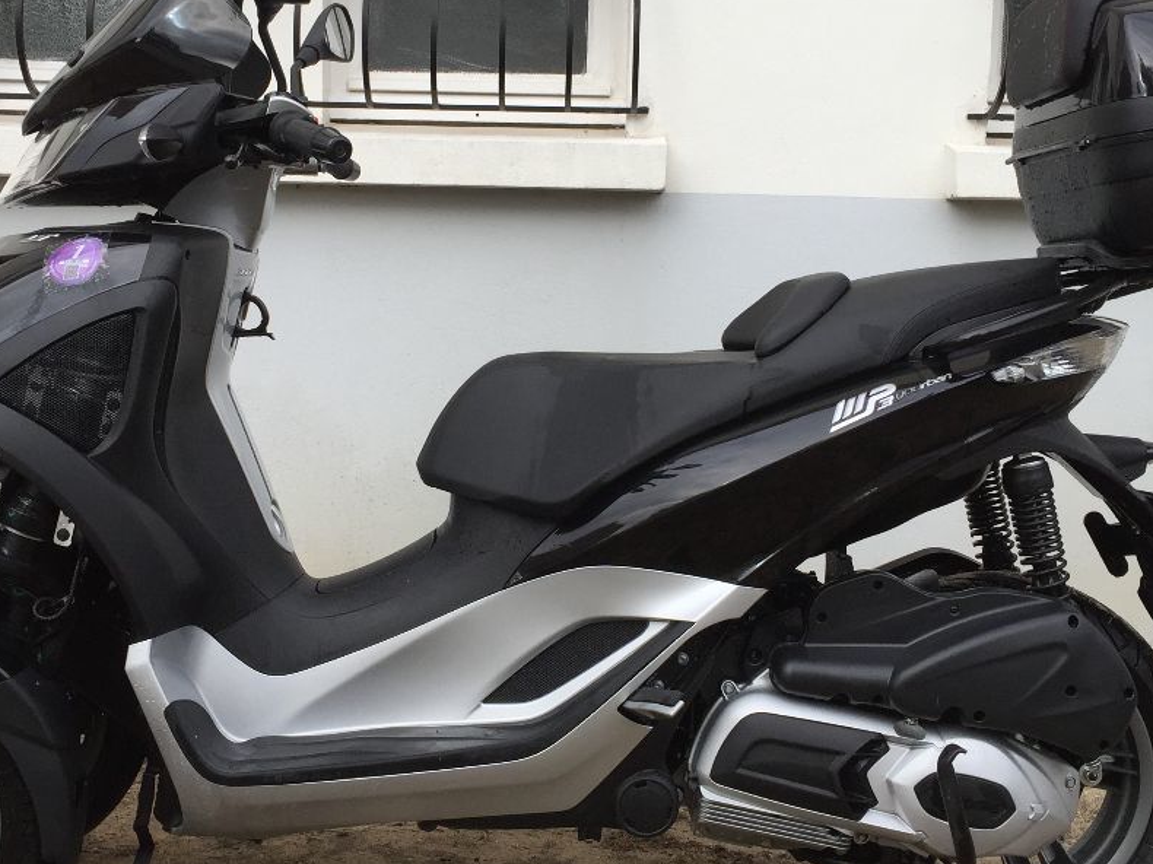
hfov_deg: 40.4
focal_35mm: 47
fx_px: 1565
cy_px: 342
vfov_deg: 30.8
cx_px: 553
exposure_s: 1/732
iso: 32
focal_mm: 4.15
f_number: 2.2
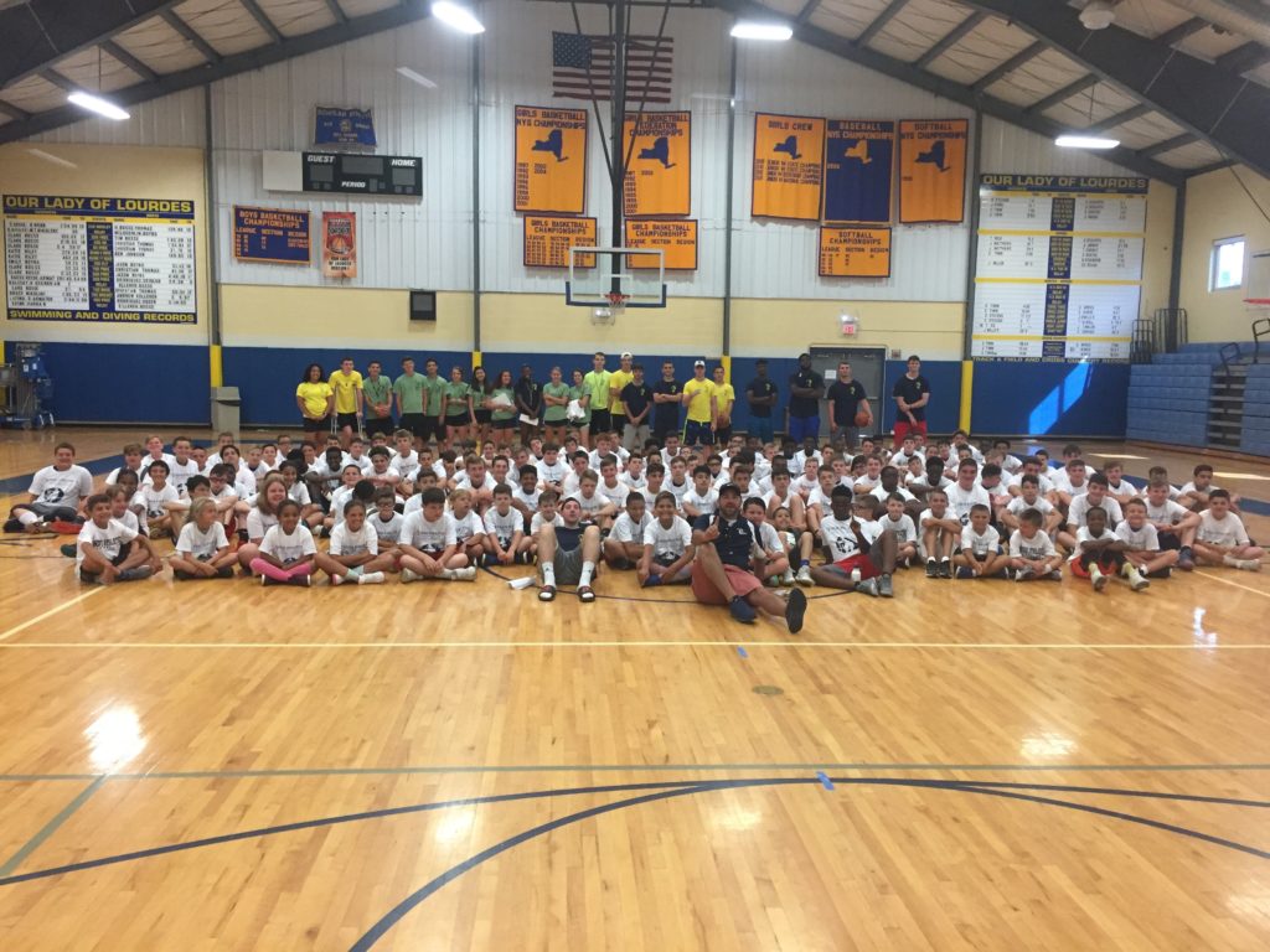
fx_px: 1064
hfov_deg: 61.7
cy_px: 476
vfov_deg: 48.2
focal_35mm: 29
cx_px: 635
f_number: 2.2
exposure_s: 1/30
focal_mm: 4.15
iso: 160
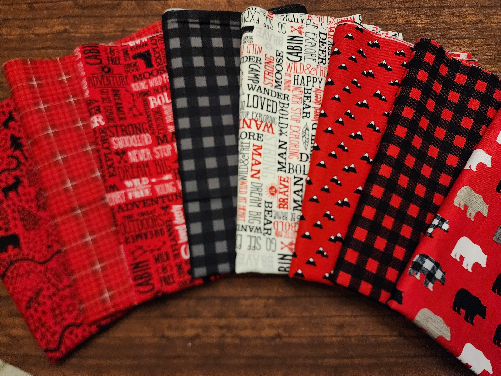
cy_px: 188
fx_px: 333
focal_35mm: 23
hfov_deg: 73.9
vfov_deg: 58.9
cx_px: 250
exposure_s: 1/120
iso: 800
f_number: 1.8
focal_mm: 6.4
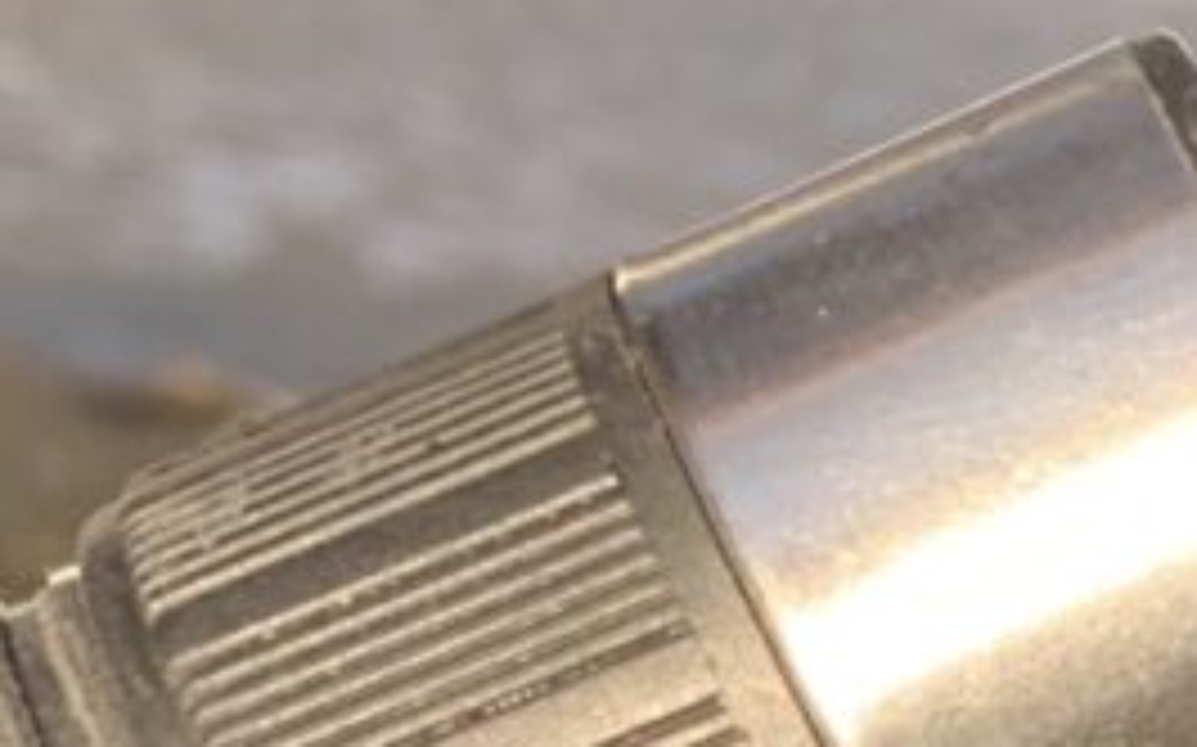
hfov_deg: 11.0
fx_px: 5185
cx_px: 2938
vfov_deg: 7.2
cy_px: 2331
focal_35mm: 159
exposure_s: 1/265
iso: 25
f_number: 1.8
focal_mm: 4.25
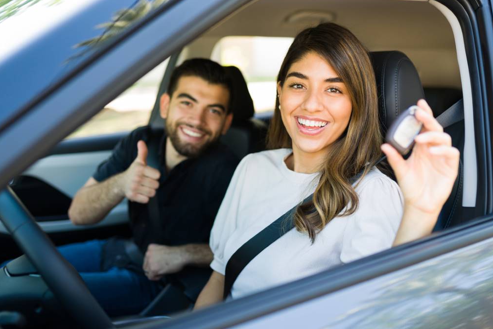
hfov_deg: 48.4
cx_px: 241
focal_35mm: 40
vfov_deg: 33.4
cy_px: 153
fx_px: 548
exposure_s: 1/200
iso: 160
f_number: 1.8
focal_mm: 35
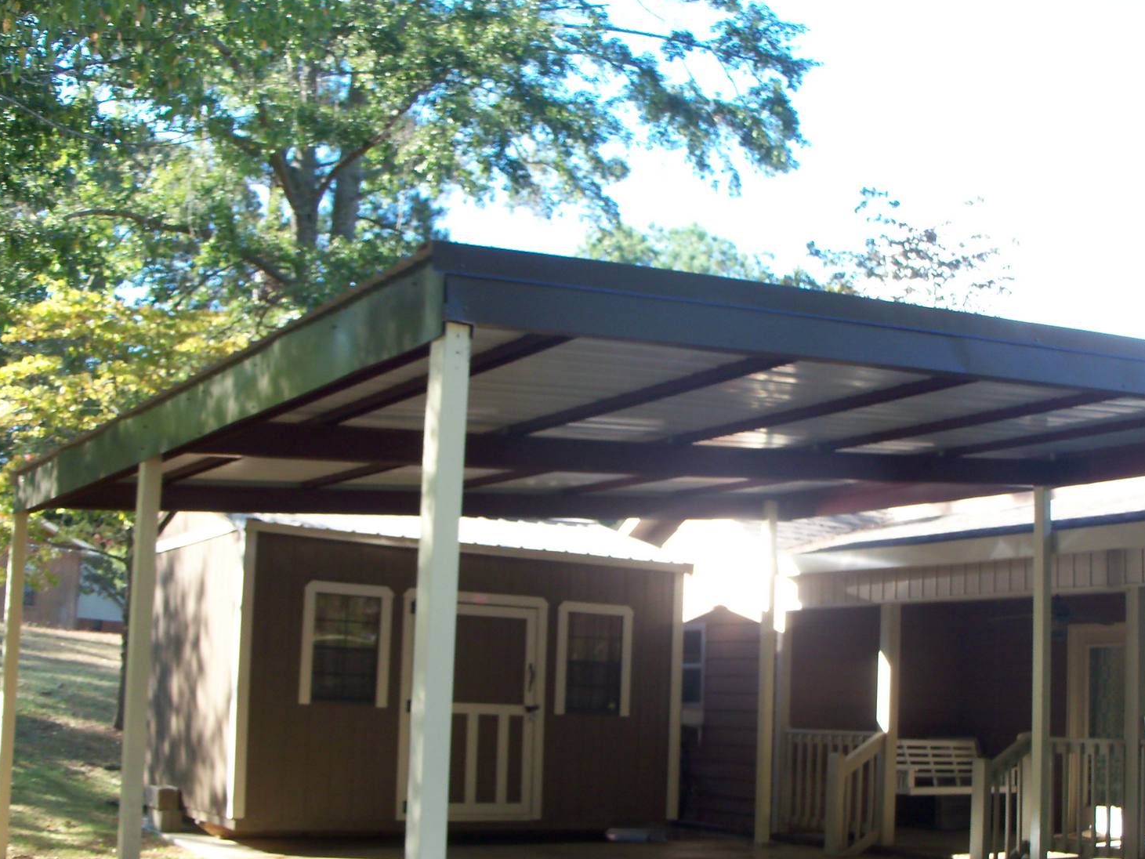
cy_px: 520
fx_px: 1522
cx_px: 705
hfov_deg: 41.0
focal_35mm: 46
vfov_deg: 31.4
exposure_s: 1/100
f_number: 3
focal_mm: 6.3
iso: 64
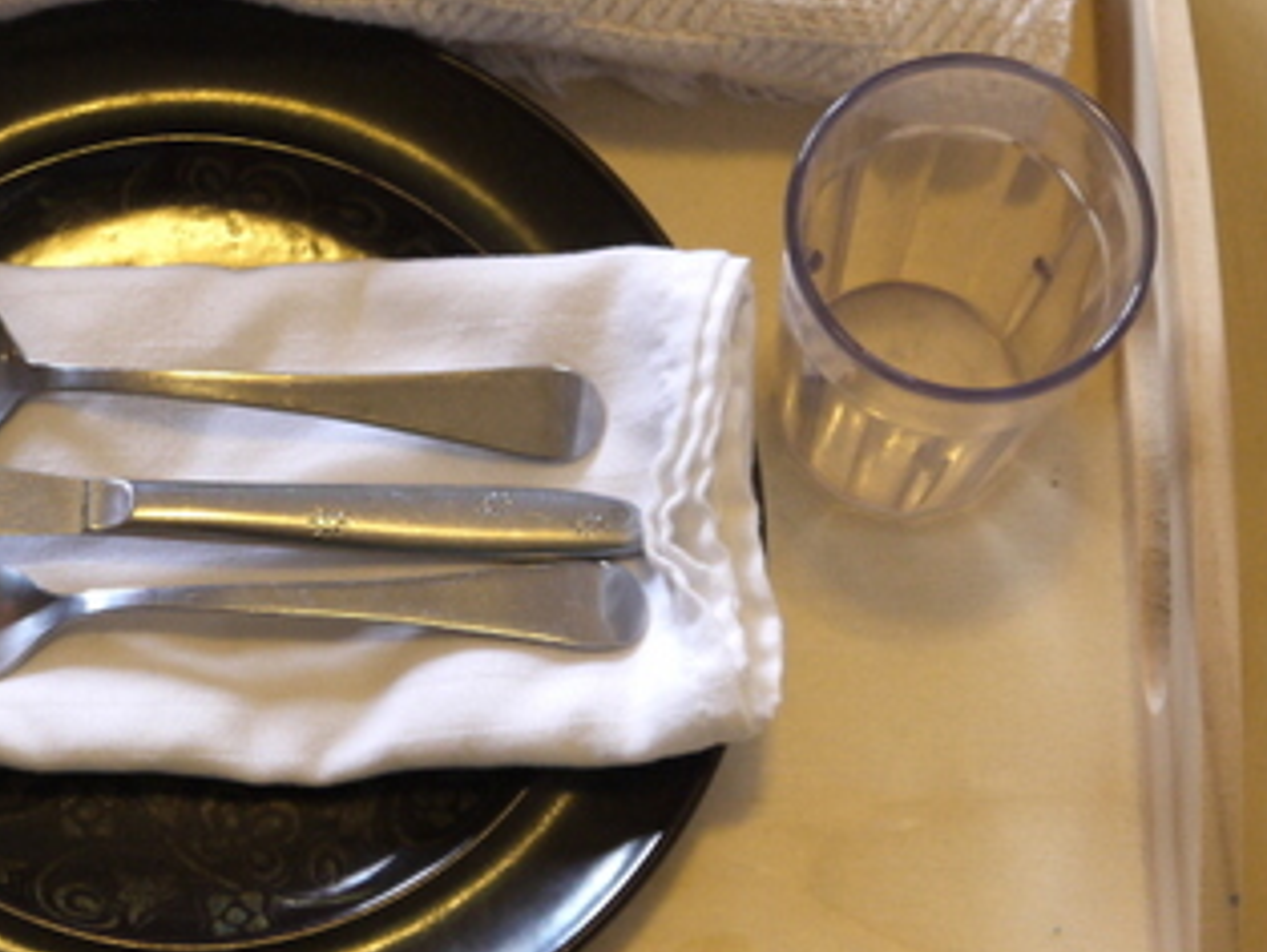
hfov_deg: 17.1
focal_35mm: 114
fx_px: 4176
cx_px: 270
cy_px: 534
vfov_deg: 13.0
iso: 400
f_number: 4.8
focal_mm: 28
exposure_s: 1/60
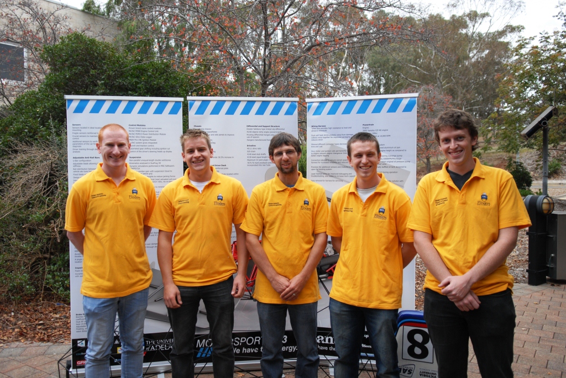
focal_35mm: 30
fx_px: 472
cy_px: 189
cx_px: 283
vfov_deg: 43.7
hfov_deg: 61.9
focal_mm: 20
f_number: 2.8
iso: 320
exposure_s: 1/800
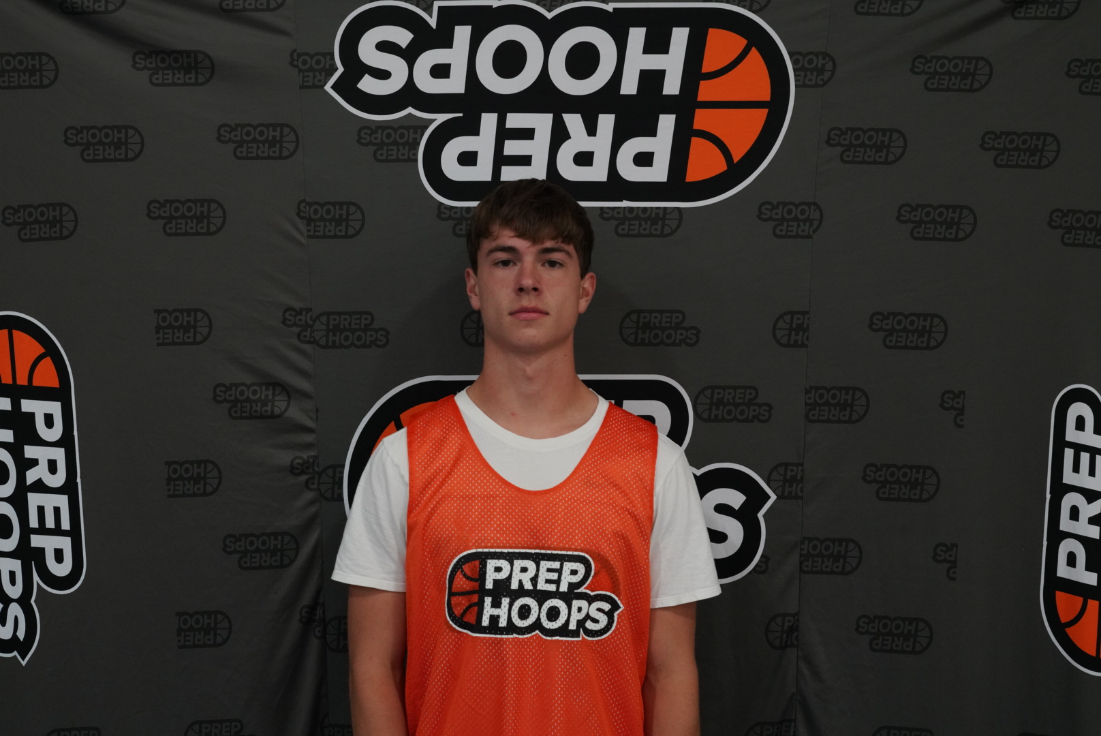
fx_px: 1530
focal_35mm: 50
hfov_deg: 39.6
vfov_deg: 27.0
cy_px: 368
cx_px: 550
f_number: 7.1
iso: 5000
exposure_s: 1/125
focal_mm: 50
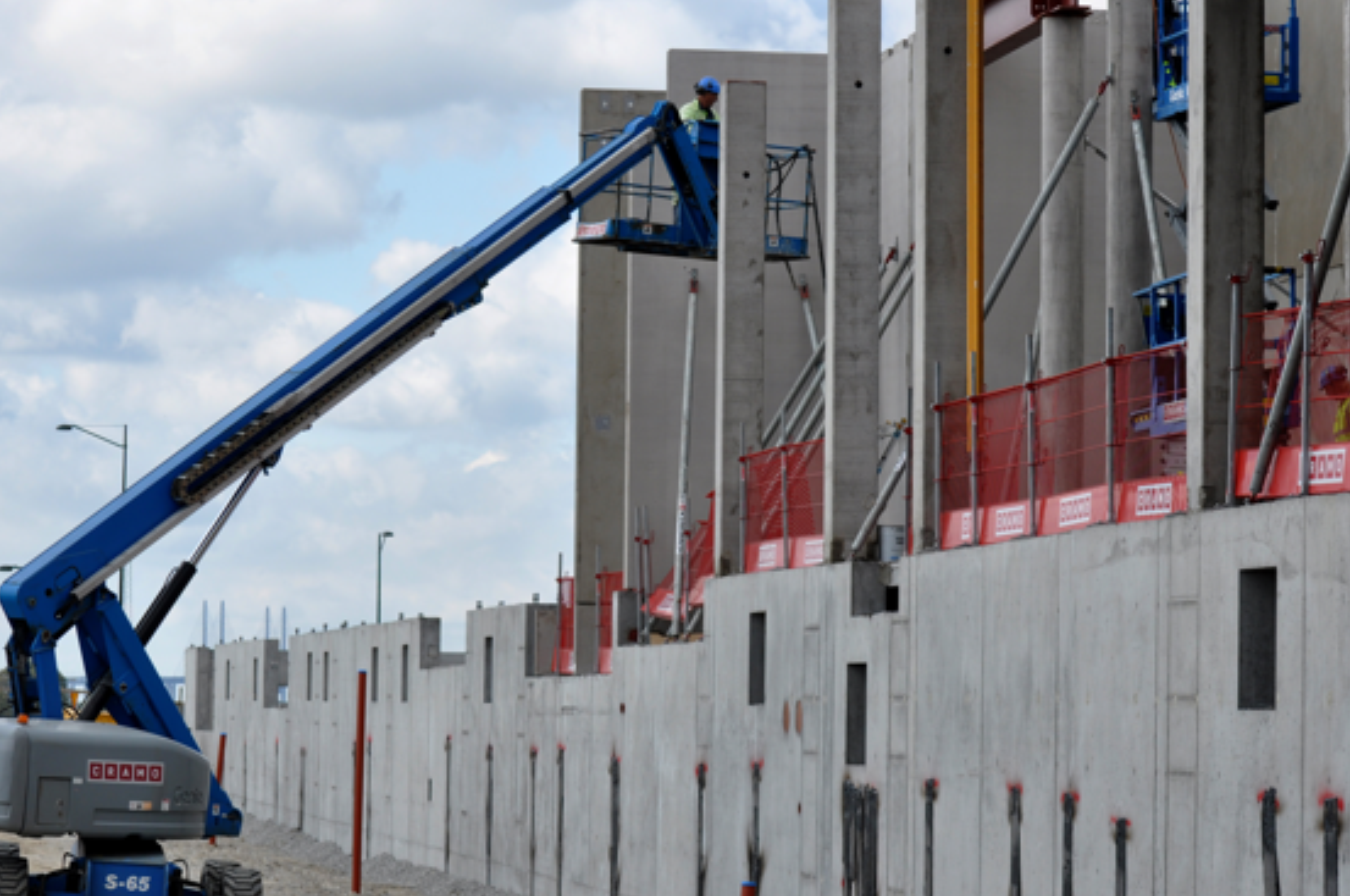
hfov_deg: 15.7
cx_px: 637
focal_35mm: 131
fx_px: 4905
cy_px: 461
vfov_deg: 10.4
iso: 200
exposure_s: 1/640
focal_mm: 70
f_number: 6.3
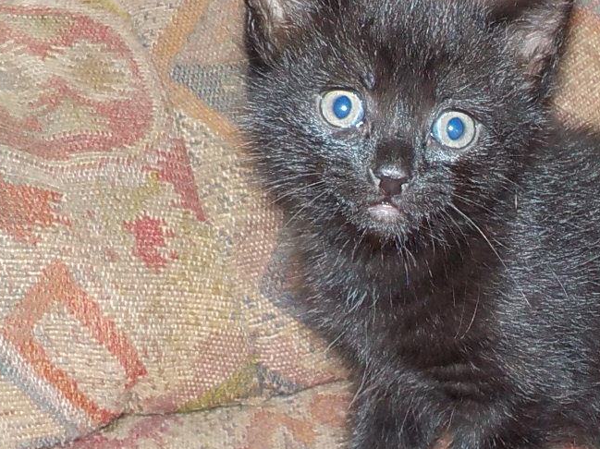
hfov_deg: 25.1
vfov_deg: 19.8
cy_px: 302
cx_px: 593
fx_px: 1282
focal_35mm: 74
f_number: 3.3
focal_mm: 4.1
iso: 200
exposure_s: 1/30
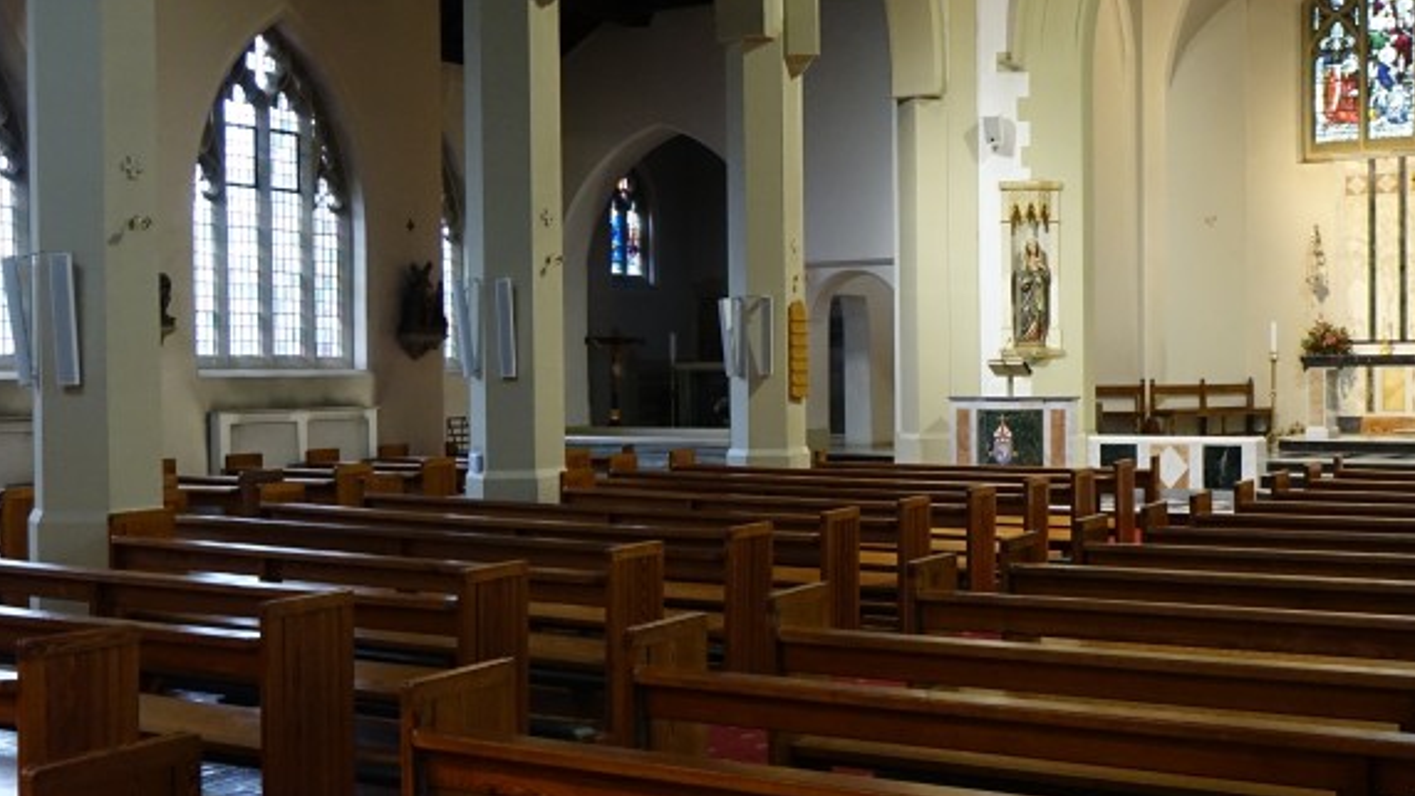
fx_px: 1651
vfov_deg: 27.1
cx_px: 830
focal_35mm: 44
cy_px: 403
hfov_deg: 46.2
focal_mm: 8.8
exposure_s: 1/15
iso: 800
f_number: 2.8
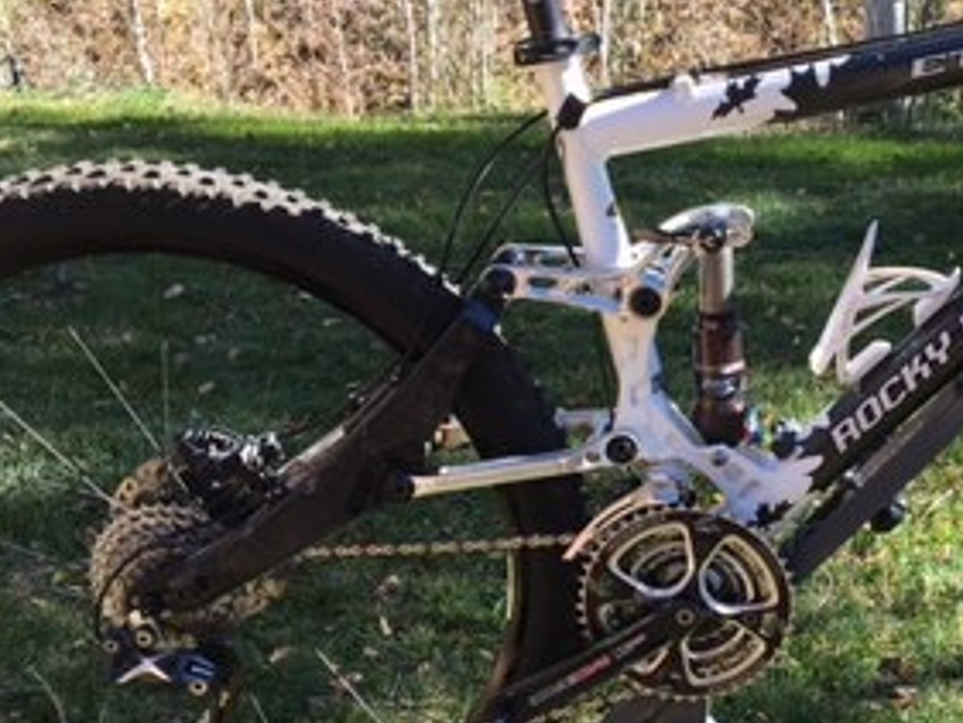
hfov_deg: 28.4
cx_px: 836
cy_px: 408
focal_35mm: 66
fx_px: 1837
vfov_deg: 22.3
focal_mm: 4.15
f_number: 2.2
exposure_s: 1/323
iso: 25
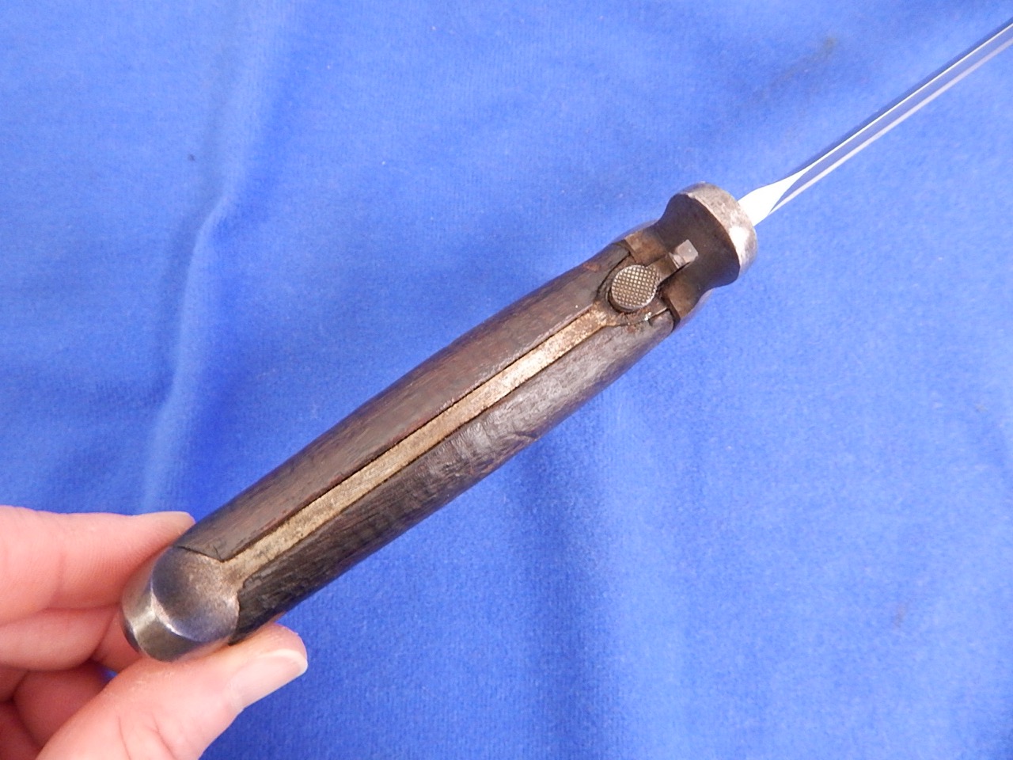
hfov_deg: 76.4
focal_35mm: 22
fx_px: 644
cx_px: 506
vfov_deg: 61.1
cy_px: 380
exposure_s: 1/8
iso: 400
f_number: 3
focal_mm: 4
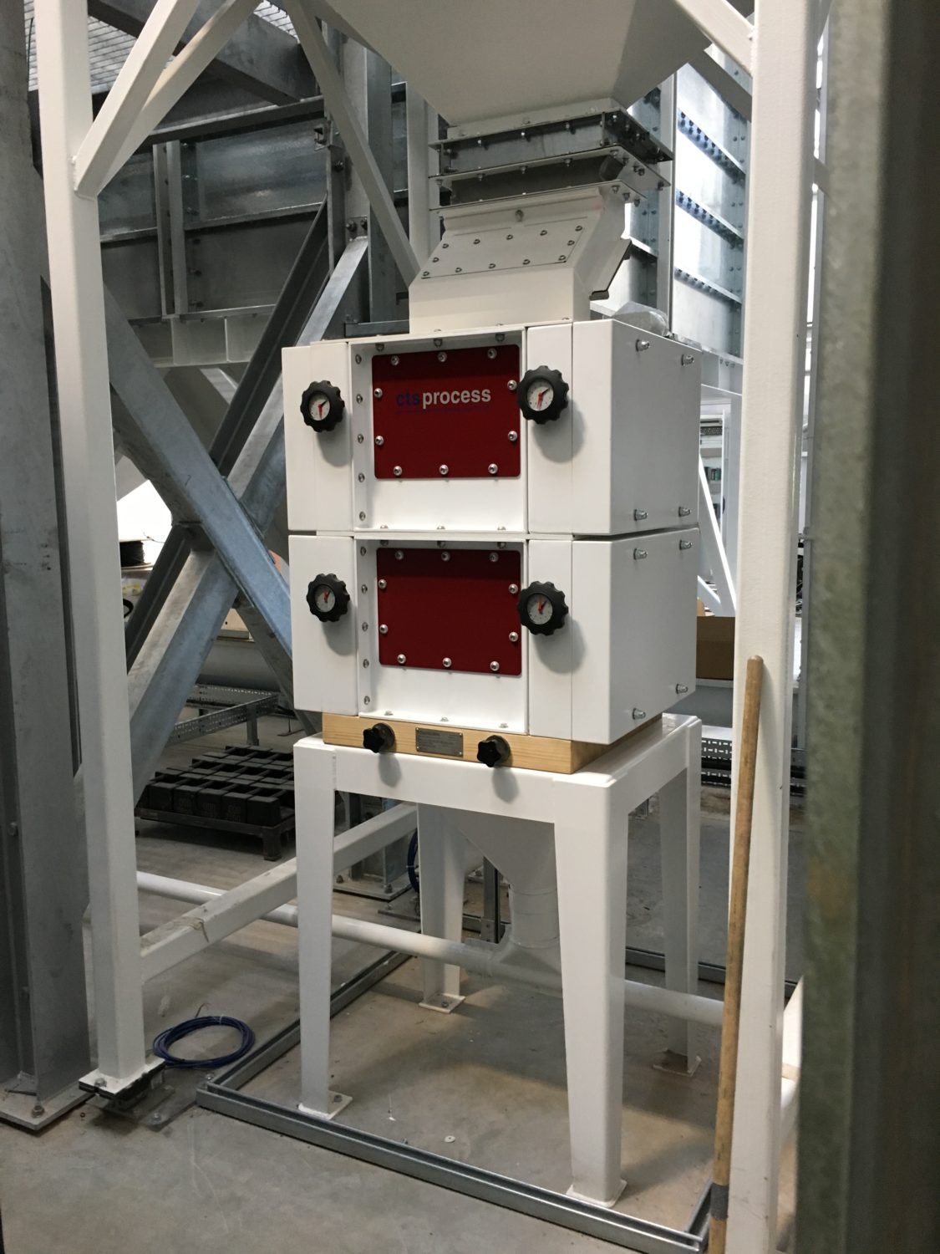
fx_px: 1050
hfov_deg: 48.2
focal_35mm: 29
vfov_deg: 61.7
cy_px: 627
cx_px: 470
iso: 160
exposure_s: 1/33
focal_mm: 4.15
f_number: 2.2
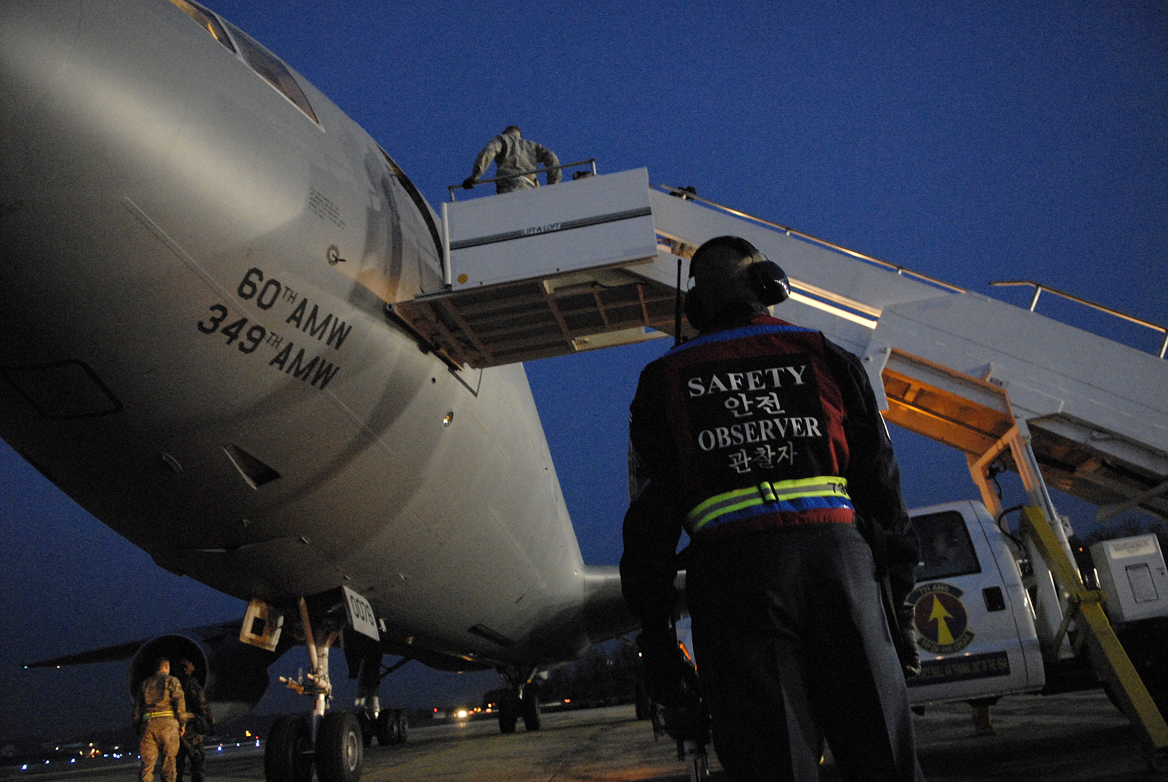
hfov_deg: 70.4
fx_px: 828
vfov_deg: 50.5
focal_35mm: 26
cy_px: 391
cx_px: 584
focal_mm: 17
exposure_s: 1/15
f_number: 2.8
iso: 1600
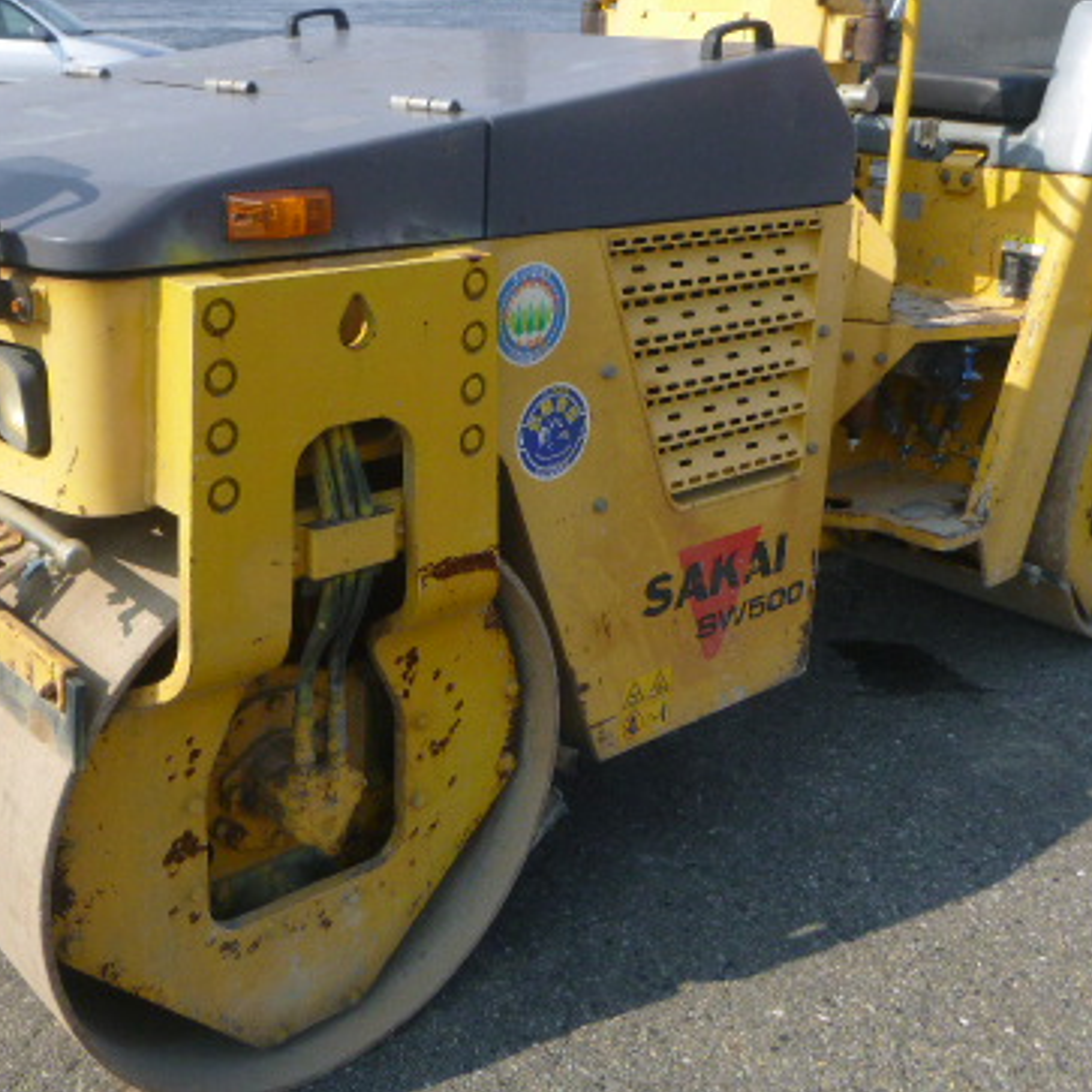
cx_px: 481
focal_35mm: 39
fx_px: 1392
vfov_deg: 42.6
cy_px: 421
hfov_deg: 42.8
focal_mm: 4.5
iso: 100
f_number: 3.9
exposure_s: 1/500
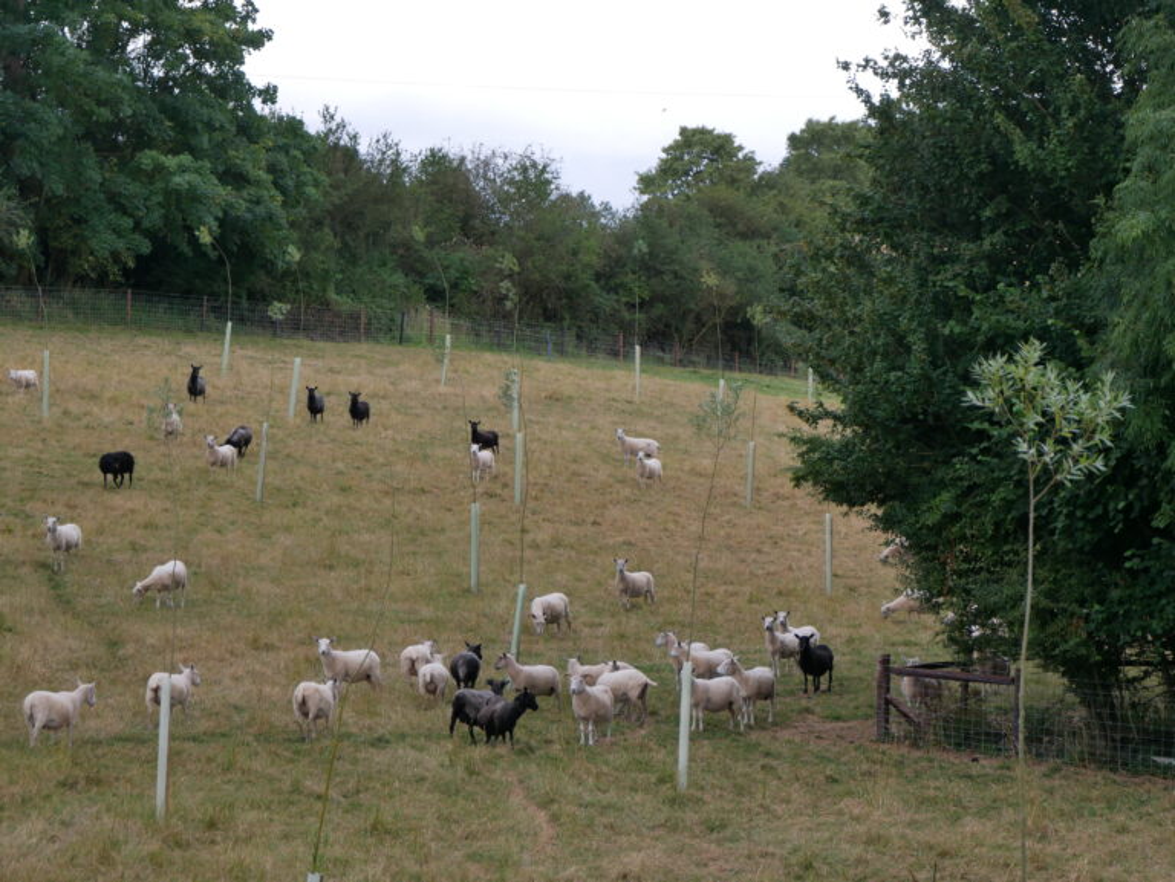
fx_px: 5706
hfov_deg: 11.8
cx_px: 588
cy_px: 441
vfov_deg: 8.8
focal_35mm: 168
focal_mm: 84
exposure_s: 1/200
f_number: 5.2
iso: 250
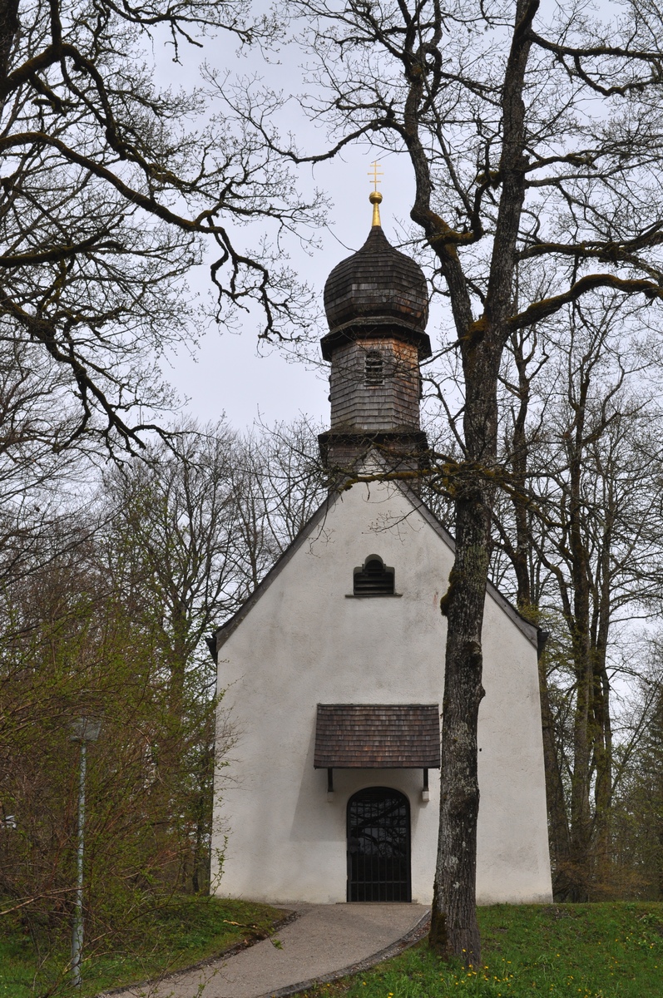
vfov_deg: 35.1
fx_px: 1579
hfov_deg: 23.7
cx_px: 332
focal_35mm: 57
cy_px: 499
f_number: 10
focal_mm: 38
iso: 200
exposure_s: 1/400
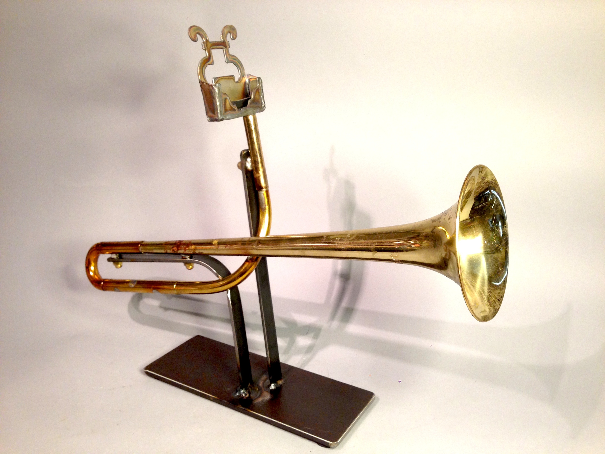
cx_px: 302
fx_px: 577
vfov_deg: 42.9
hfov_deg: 55.4
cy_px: 227
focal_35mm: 33
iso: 100
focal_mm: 4.12
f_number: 2.4
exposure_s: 1/20
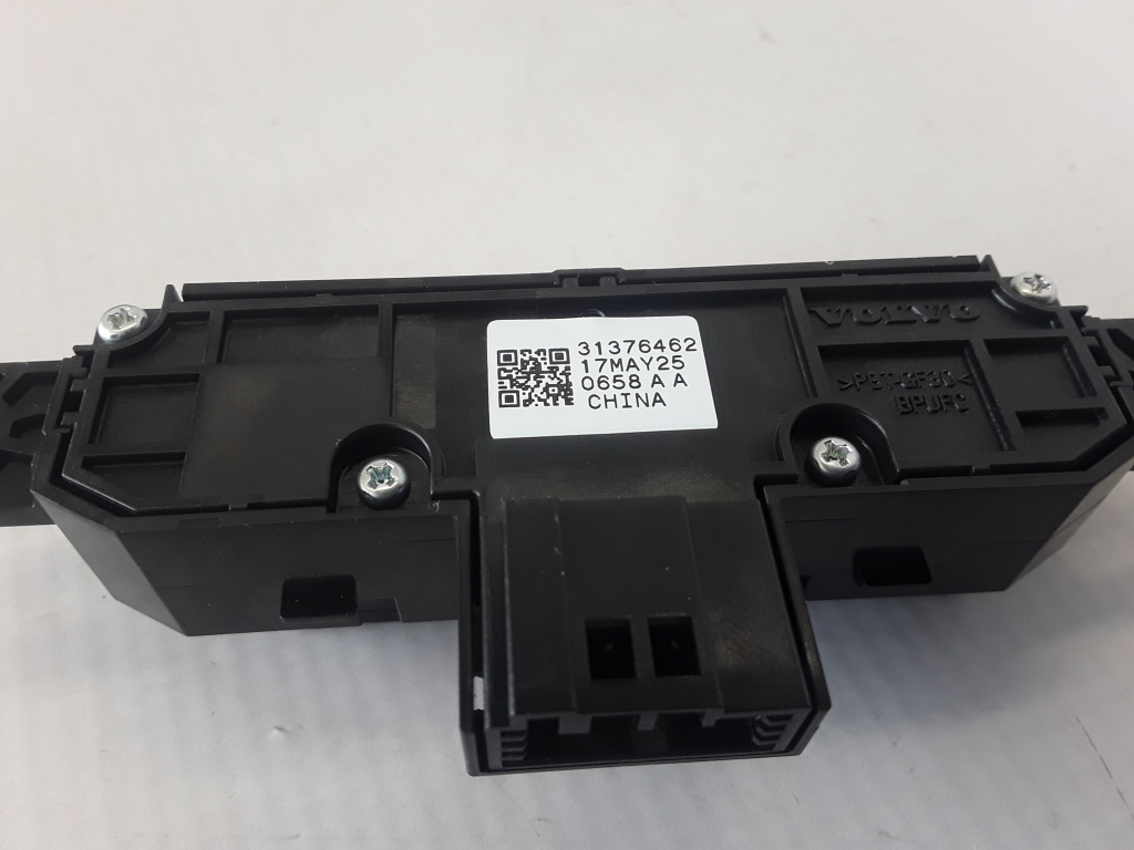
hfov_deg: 65.3
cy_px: 425
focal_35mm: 27
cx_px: 567
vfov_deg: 51.4
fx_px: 885
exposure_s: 1/100
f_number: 1.9
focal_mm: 2.91
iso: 64
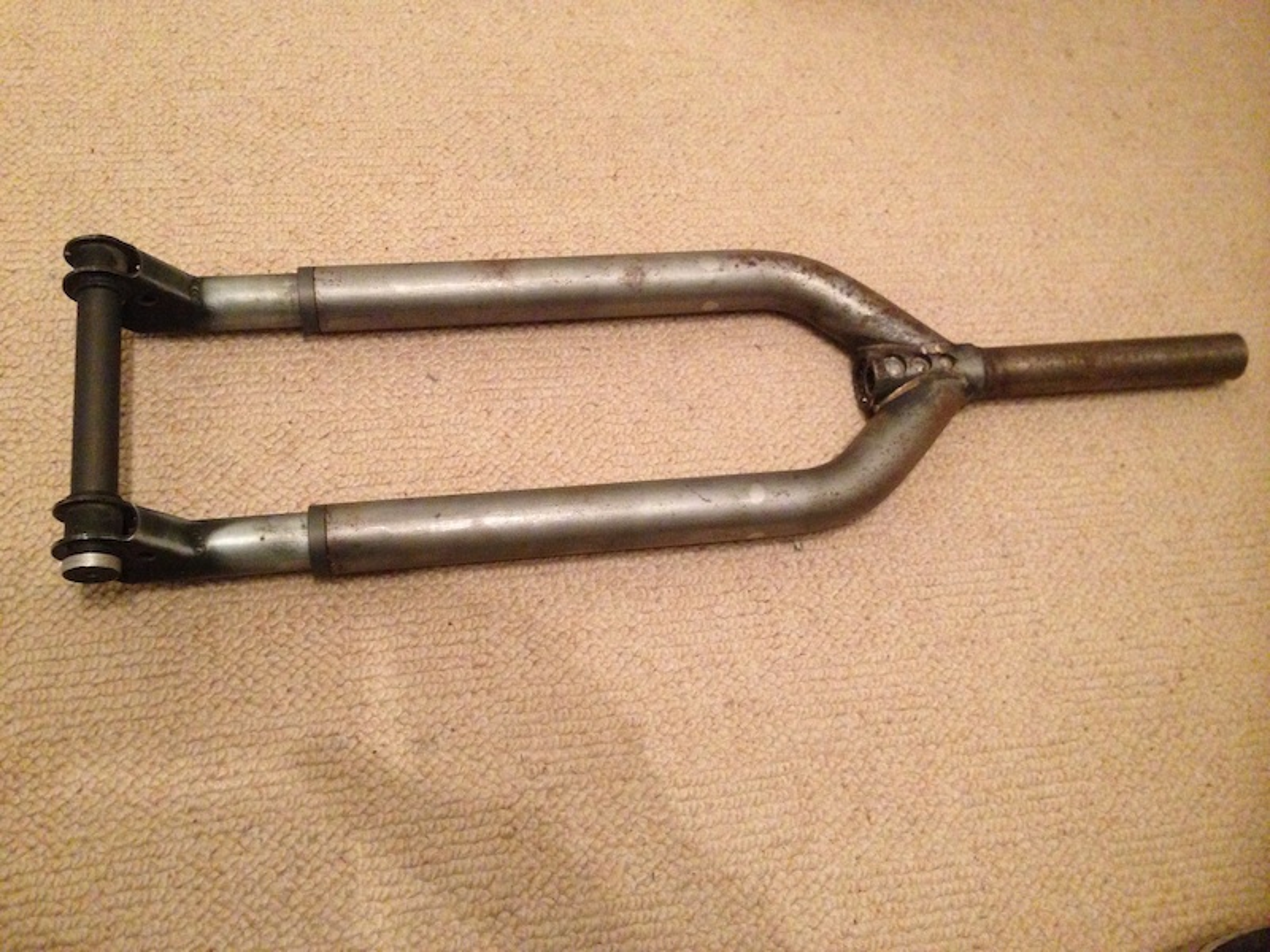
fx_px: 1211
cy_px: 476
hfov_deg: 55.4
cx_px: 635
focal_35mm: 33
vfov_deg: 42.9
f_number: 2.4
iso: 500
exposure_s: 1/15
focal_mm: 4.12
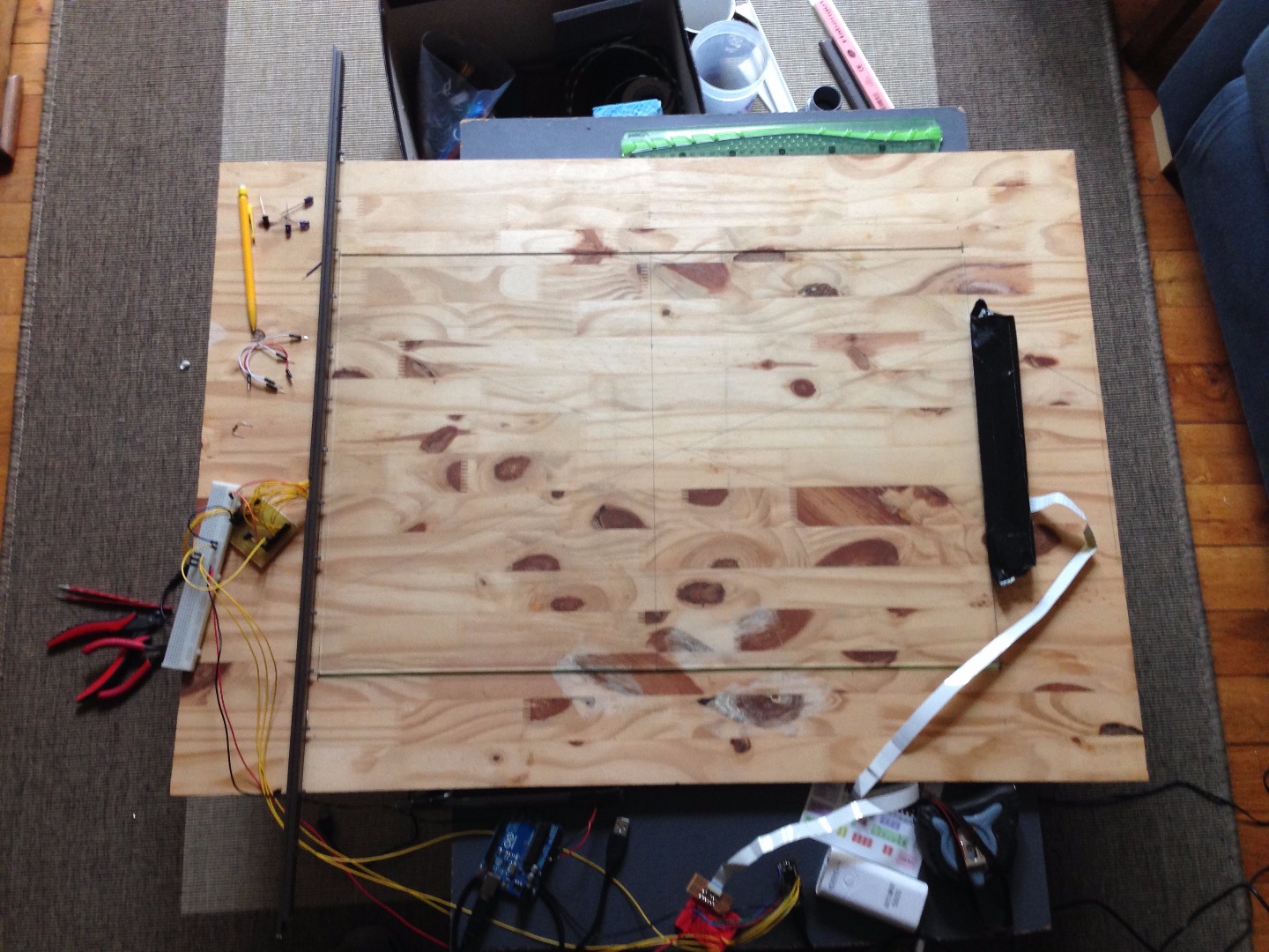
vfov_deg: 42.9
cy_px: 476
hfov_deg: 55.4
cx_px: 634
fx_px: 1210
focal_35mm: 33
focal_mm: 4.12
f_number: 2.4
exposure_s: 1/20
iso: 125
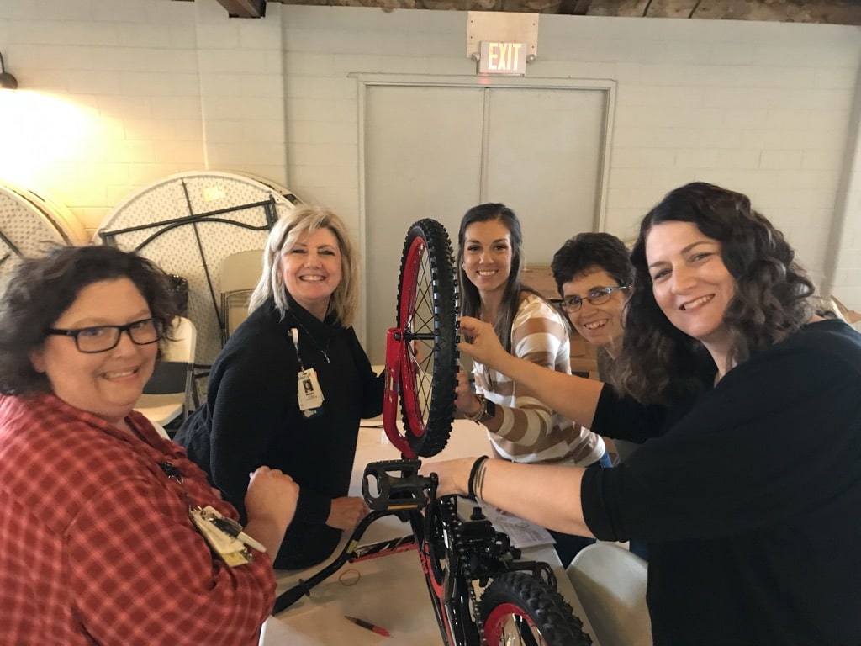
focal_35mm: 28
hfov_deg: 63.4
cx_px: 430
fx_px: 696
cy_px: 323
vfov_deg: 49.7
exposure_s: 1/6
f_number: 1.8
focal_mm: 3.99
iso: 80
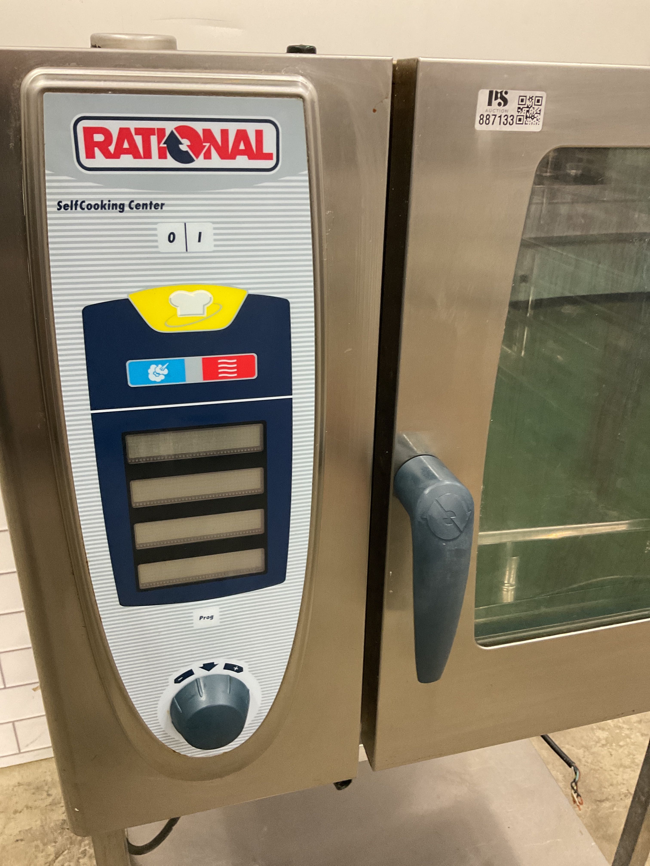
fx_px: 726
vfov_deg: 61.7
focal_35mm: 29
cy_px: 433
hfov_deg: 48.2
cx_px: 325
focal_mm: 3
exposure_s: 1/50
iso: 200
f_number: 1.8
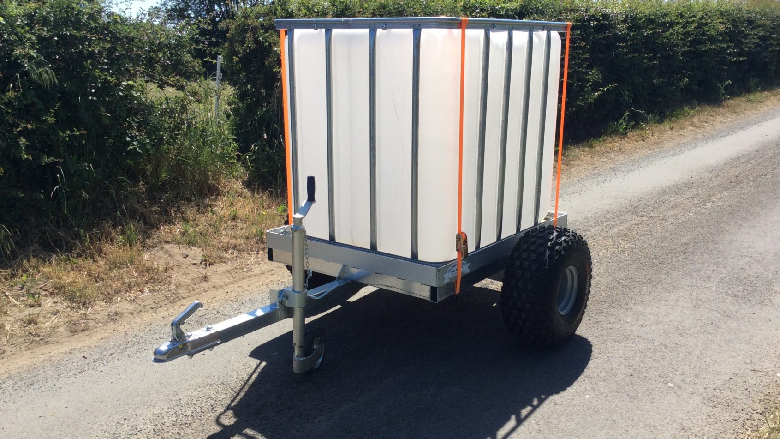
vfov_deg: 33.7
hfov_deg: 56.6
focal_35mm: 35
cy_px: 246
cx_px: 391
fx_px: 724
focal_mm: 3.3
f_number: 2.4
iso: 32
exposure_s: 1/1121
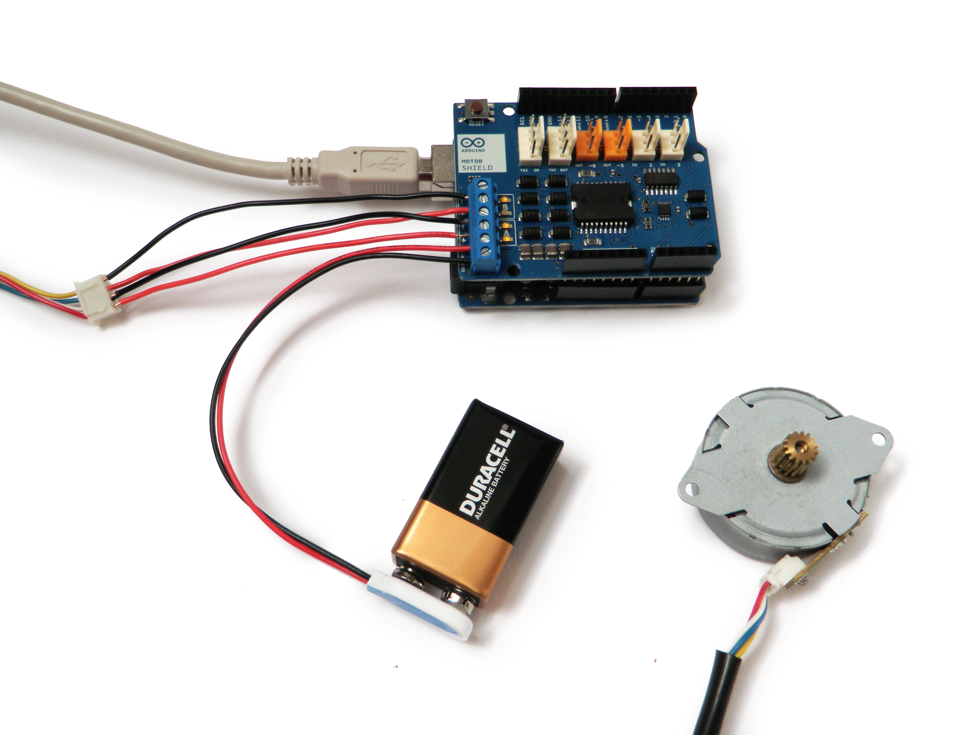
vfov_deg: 39.7
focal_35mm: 36
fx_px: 1019
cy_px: 368
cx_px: 490
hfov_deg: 51.4
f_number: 5
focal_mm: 6.53
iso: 50
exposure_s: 1/100
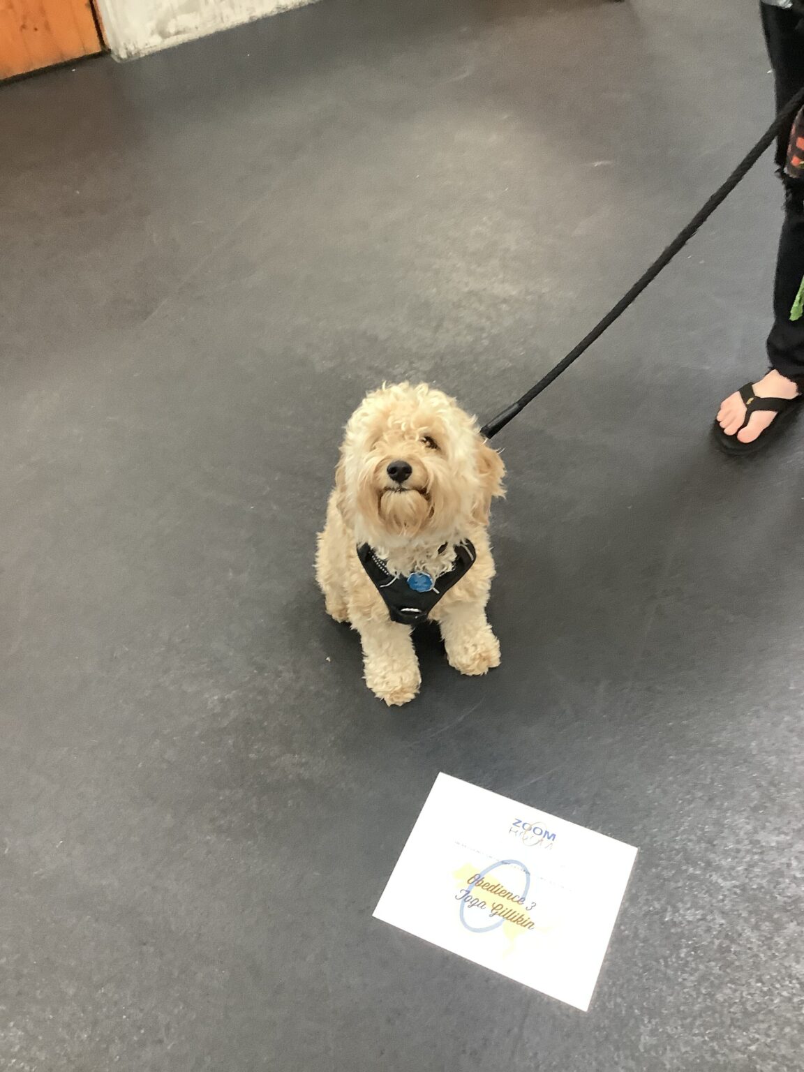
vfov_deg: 58.4
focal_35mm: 31
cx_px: 402
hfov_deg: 45.4
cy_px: 536
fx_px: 960
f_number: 2.4
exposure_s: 1/40
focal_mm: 3.3
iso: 250
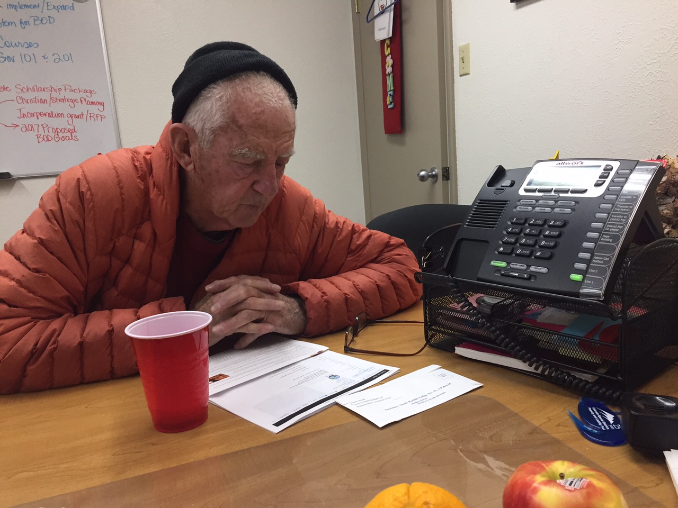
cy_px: 254
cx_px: 339
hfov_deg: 61.7
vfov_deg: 48.2
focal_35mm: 29
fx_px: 568
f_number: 2.2
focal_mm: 4.15
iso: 50
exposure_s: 1/30
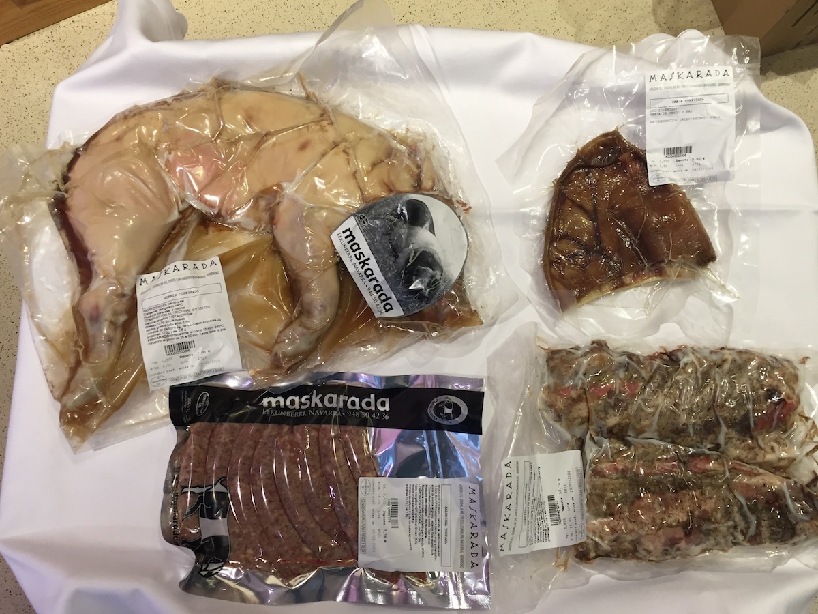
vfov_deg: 48.2
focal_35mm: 29
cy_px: 307
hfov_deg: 61.7
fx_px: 685
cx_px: 409
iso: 50
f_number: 2.2
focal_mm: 4.15
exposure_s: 1/33
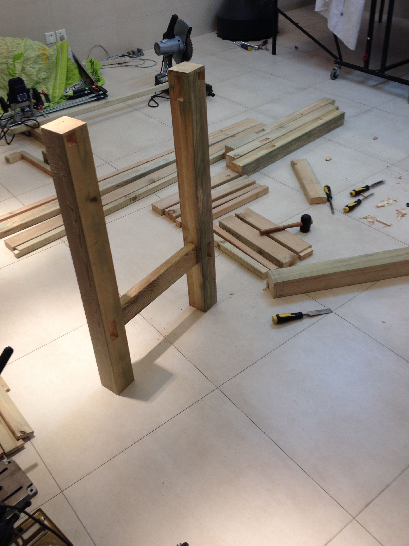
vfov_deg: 48.9
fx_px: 599
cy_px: 251
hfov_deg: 37.7
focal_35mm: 38
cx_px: 196
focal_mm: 4.28
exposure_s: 1/24
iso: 50
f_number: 2.4
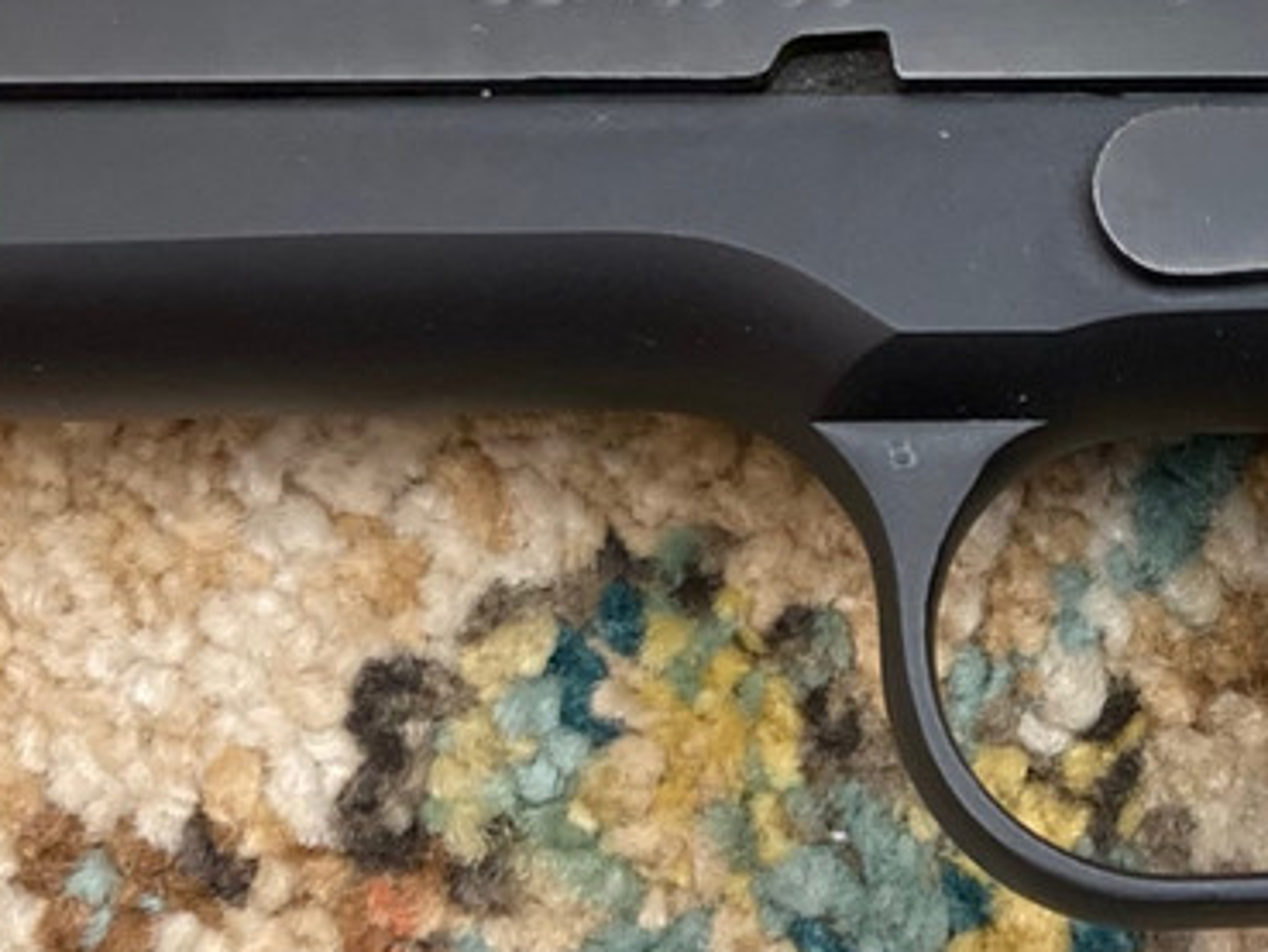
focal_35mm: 81
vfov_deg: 18.0
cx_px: 1342
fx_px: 2968
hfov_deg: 22.9
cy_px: 794
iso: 500
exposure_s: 1/30
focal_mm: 3.99
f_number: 1.8
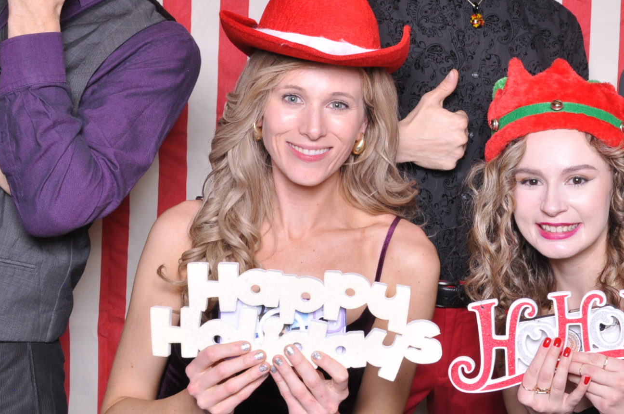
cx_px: 470
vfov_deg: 17.6
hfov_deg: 26.0
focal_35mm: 77
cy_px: 115
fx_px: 1333
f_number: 8
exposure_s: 1/200
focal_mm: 26
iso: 400
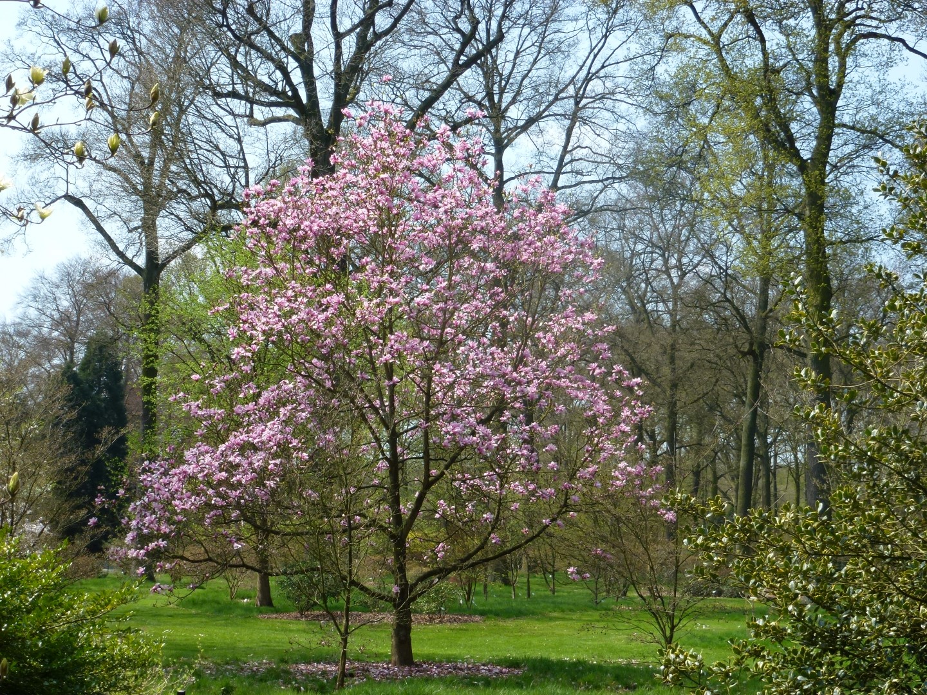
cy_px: 348
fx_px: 1634
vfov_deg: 24.0
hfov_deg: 31.7
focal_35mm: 61
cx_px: 464
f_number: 4.5
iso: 100
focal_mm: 10.9
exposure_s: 1/320
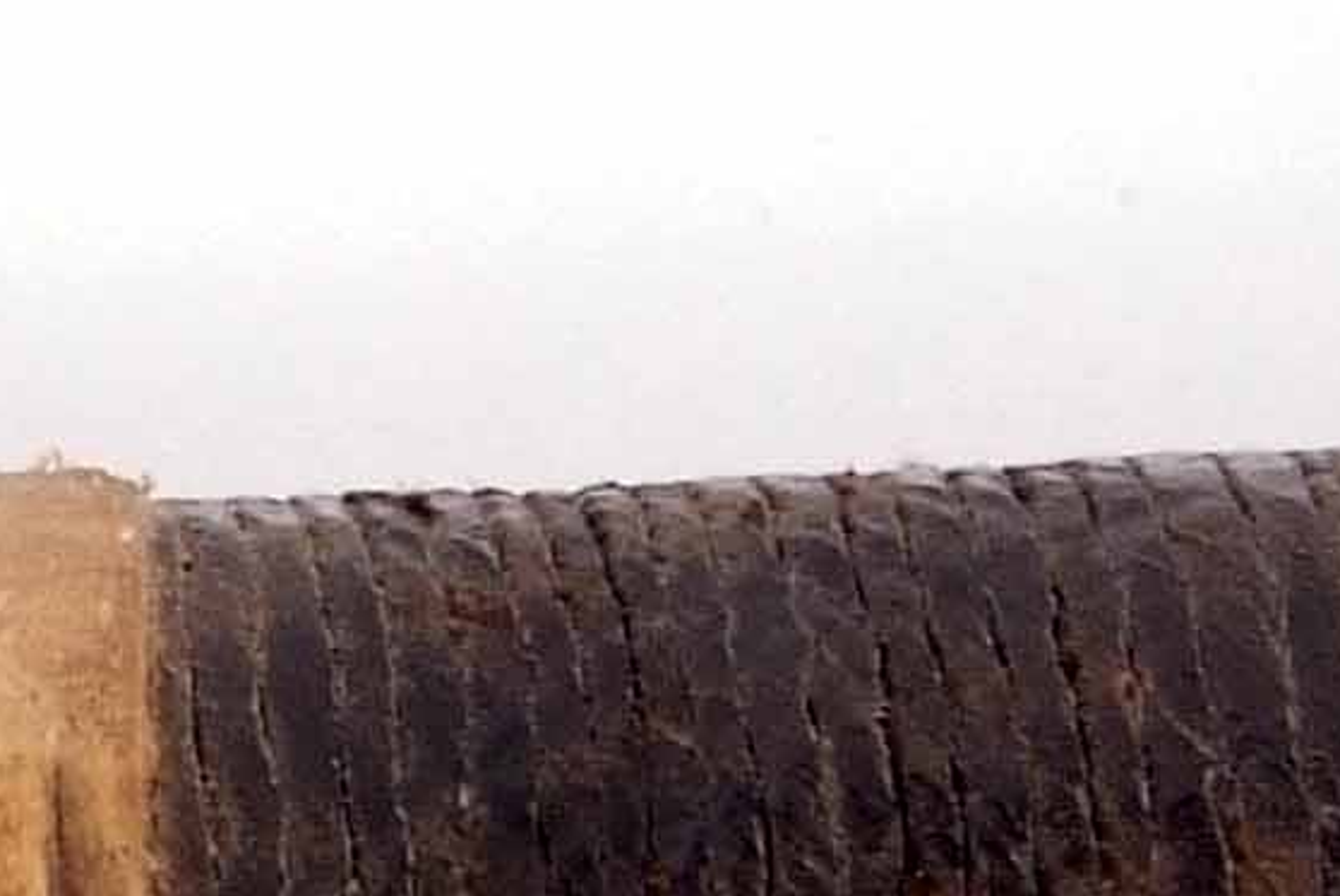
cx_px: -1434
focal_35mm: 572
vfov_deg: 2.4
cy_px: 1167
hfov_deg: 3.6
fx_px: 21307
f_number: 9
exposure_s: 1/80
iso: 400
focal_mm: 50
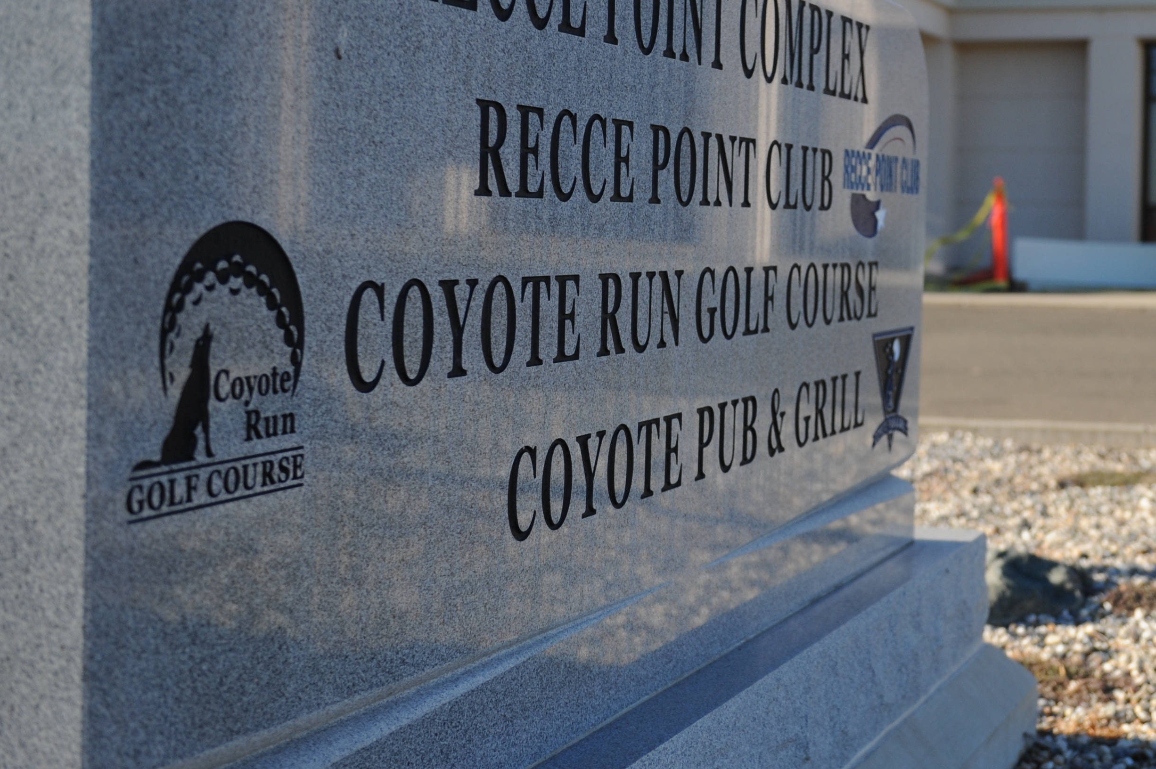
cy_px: 309
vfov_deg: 22.9
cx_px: 884
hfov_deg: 33.2
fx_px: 1893
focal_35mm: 59
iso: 400
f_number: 2.8
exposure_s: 1/4000
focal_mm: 34
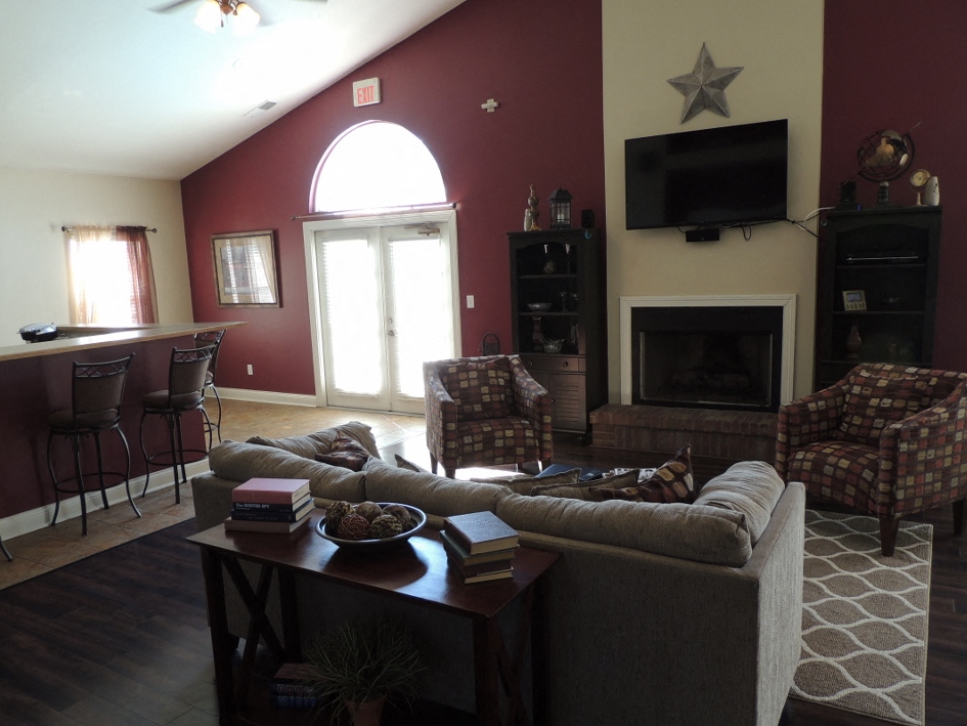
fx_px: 726
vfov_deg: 53.0
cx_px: 457
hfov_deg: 67.2
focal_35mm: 26
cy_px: 383
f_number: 3
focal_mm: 4.3
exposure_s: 1/30
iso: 125
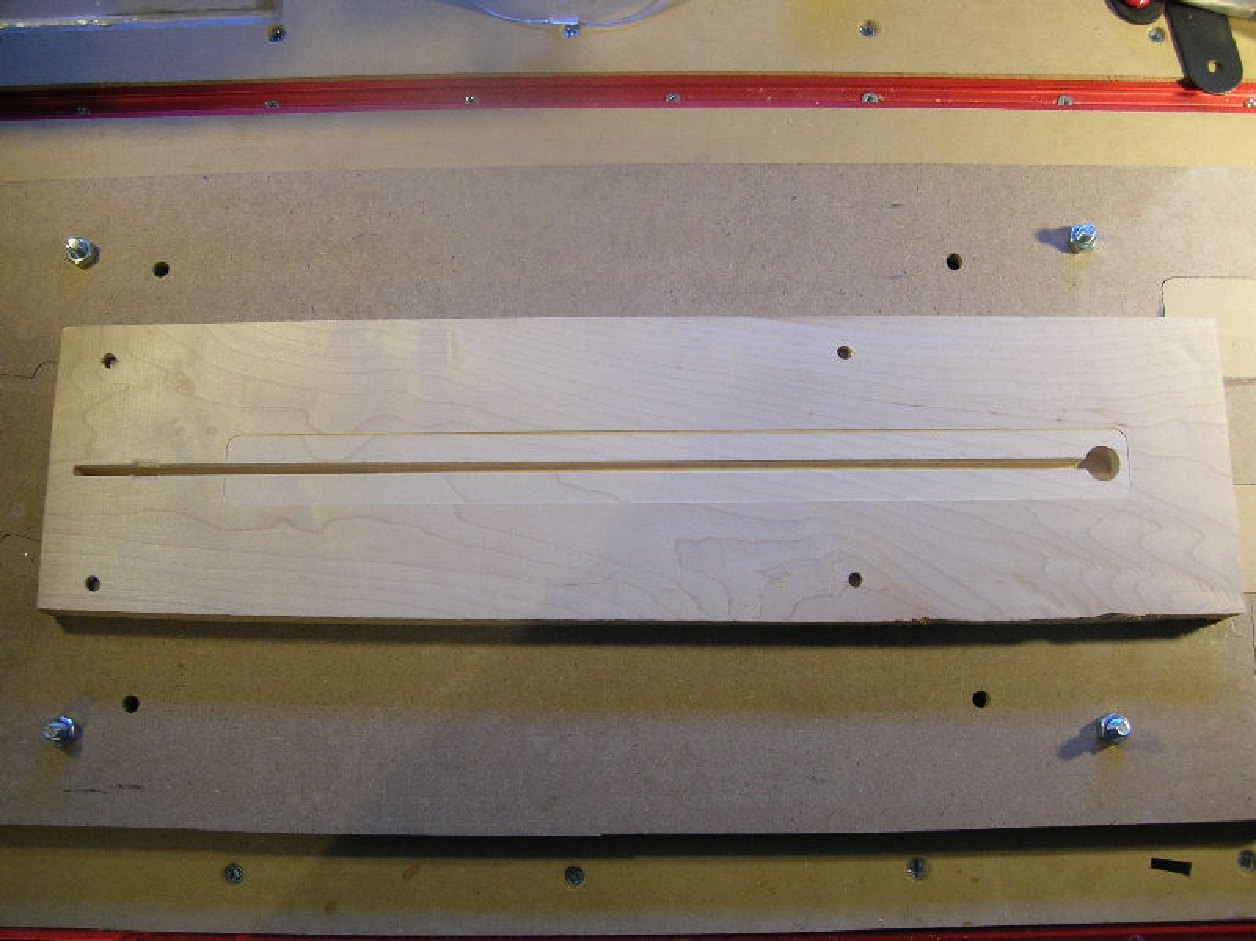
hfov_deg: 51.4
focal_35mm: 36
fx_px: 1305
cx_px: 628
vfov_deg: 39.6
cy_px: 470
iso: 50
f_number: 2.7
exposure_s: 1/9.3
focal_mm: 6
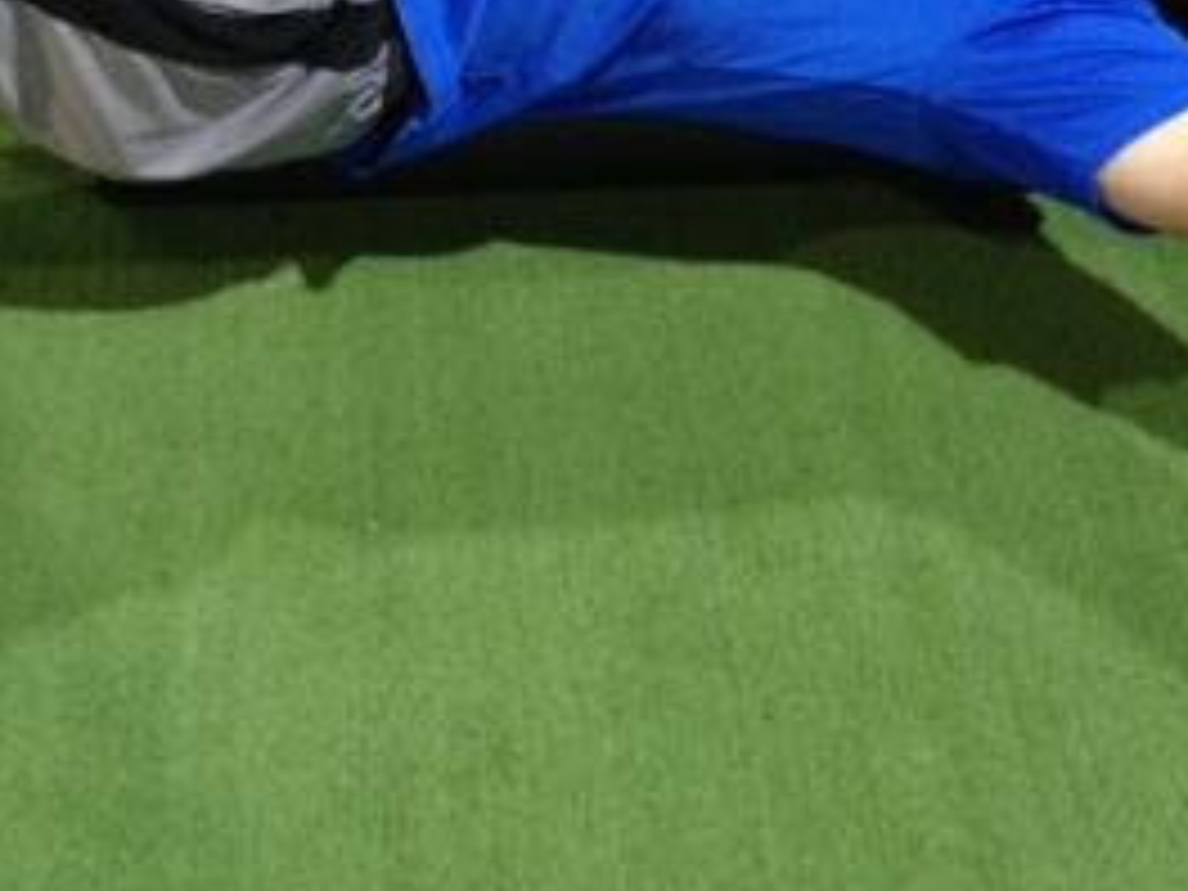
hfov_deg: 23.0
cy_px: -72
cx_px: 702
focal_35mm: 85
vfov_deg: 16.9
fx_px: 2917
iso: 250
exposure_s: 1/20
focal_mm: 4.28
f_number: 2.4
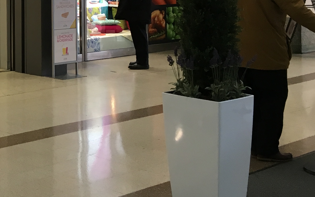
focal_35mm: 82
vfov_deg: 15.2
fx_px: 704
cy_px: -53
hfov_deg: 22.9
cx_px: -73
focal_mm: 4.15
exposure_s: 1/33
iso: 80
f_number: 2.2
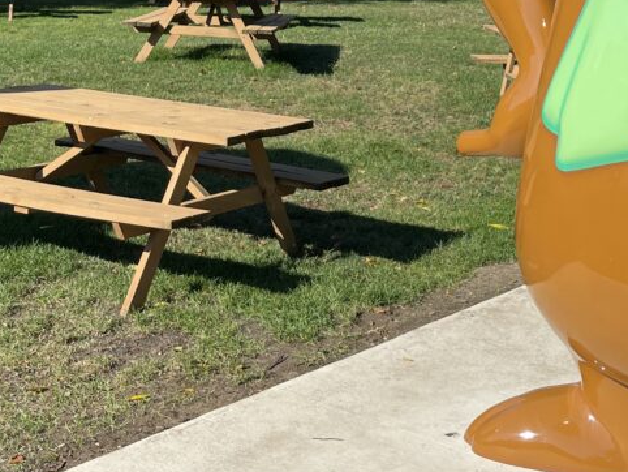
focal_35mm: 69
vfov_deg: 20.5
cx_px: 328
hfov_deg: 28.1
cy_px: -16
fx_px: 1252
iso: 32
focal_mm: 5.1
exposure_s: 1/2288
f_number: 1.6
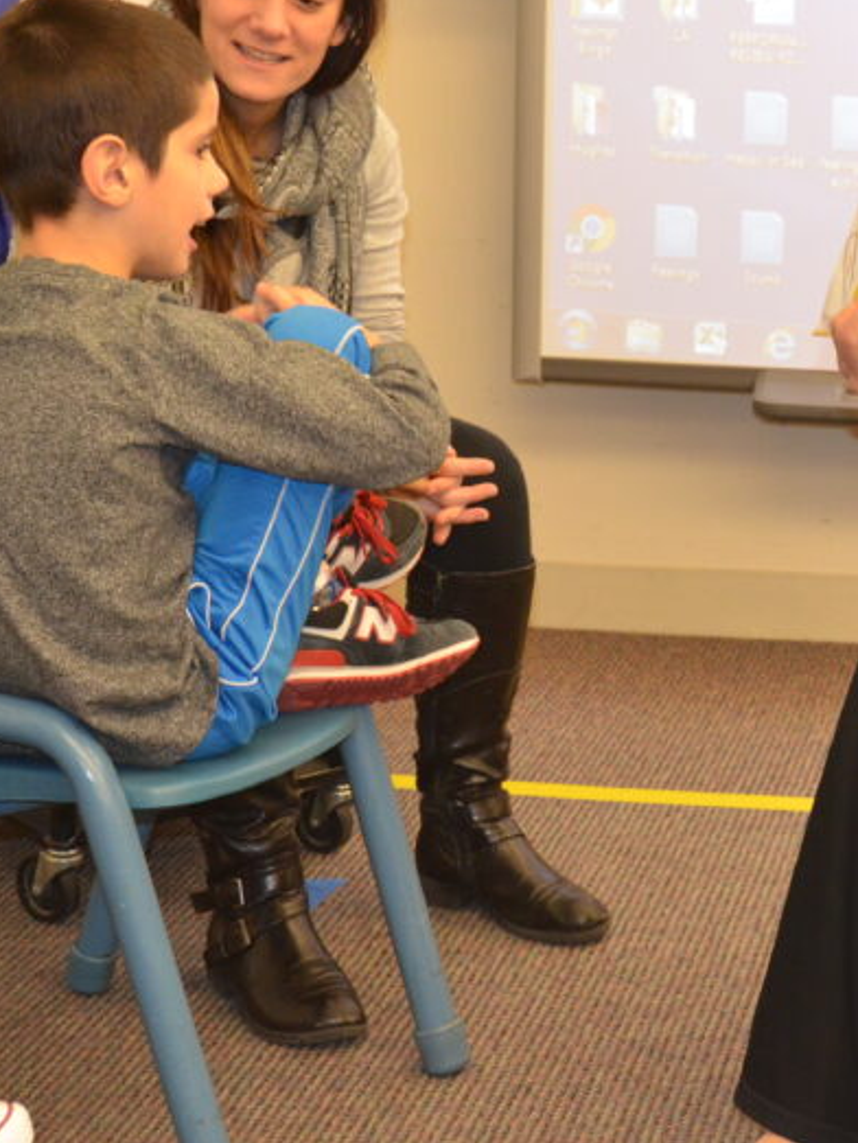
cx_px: 790
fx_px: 2609
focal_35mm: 79
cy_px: 403
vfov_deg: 24.6
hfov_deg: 18.3
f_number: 5.6
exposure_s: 1/60
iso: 1600
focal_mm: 28
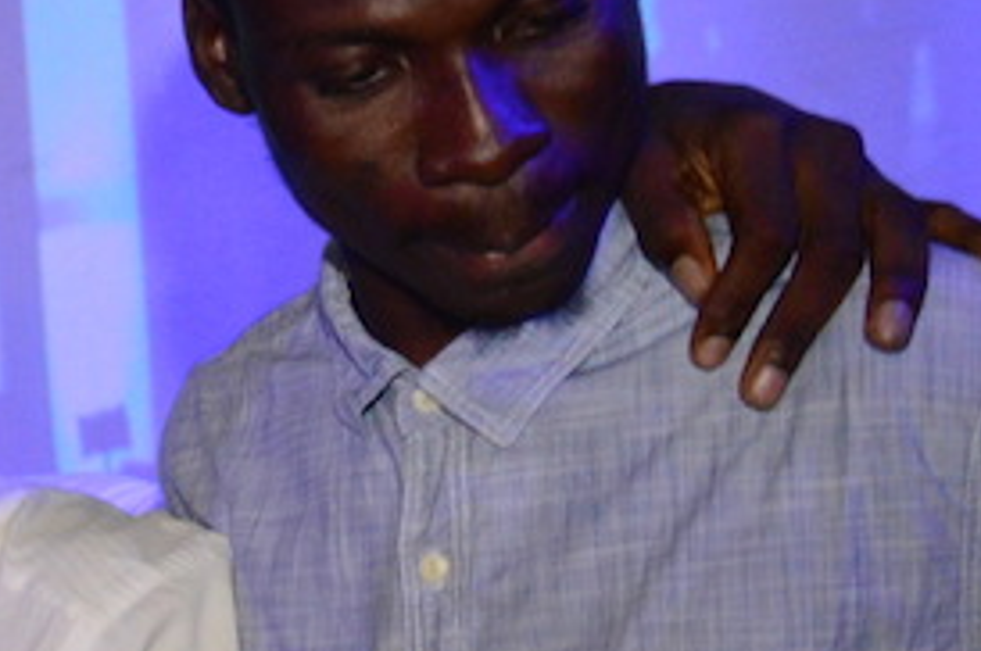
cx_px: -1239
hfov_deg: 11.8
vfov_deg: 9.2
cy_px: 767
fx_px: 4010
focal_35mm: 147
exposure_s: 1/200
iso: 800
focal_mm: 21
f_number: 4
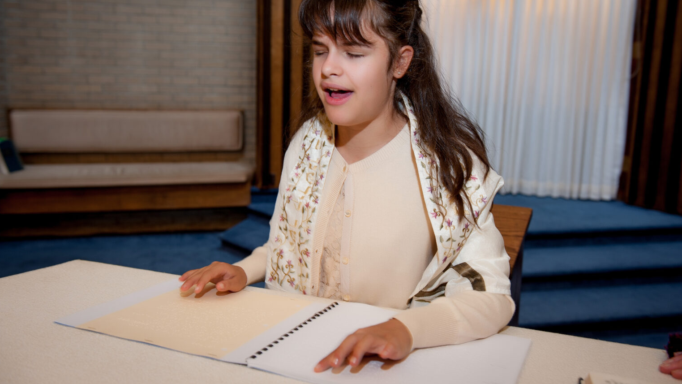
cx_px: 341
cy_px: 172
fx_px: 687
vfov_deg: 31.2
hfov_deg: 52.8
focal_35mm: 38
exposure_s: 1/15
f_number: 4.5
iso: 400
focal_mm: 36
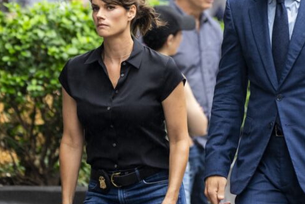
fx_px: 5135
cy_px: 56
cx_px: 159
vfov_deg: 2.3
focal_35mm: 606
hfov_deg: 3.4
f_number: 5.6
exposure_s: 1/320
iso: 2500
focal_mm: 382
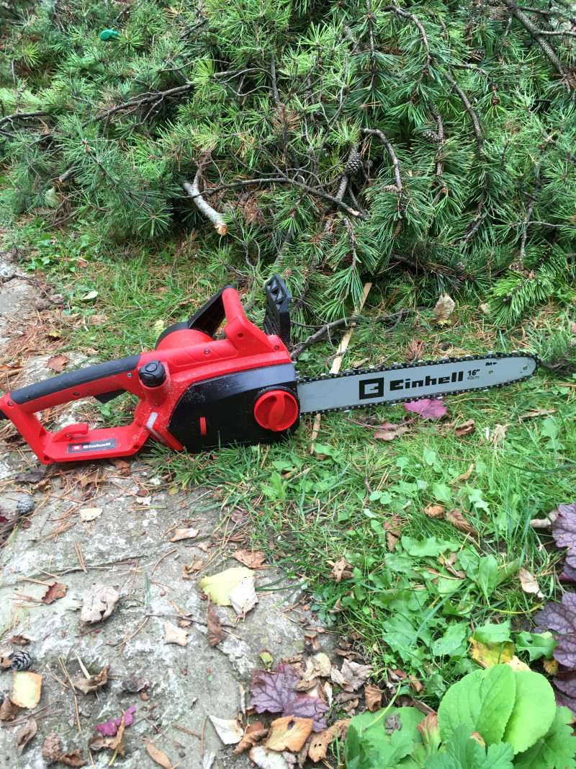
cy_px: 384
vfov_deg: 61.7
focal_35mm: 29
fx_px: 644
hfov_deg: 48.2
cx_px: 288
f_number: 2.2
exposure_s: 1/33
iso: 32
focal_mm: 4.15
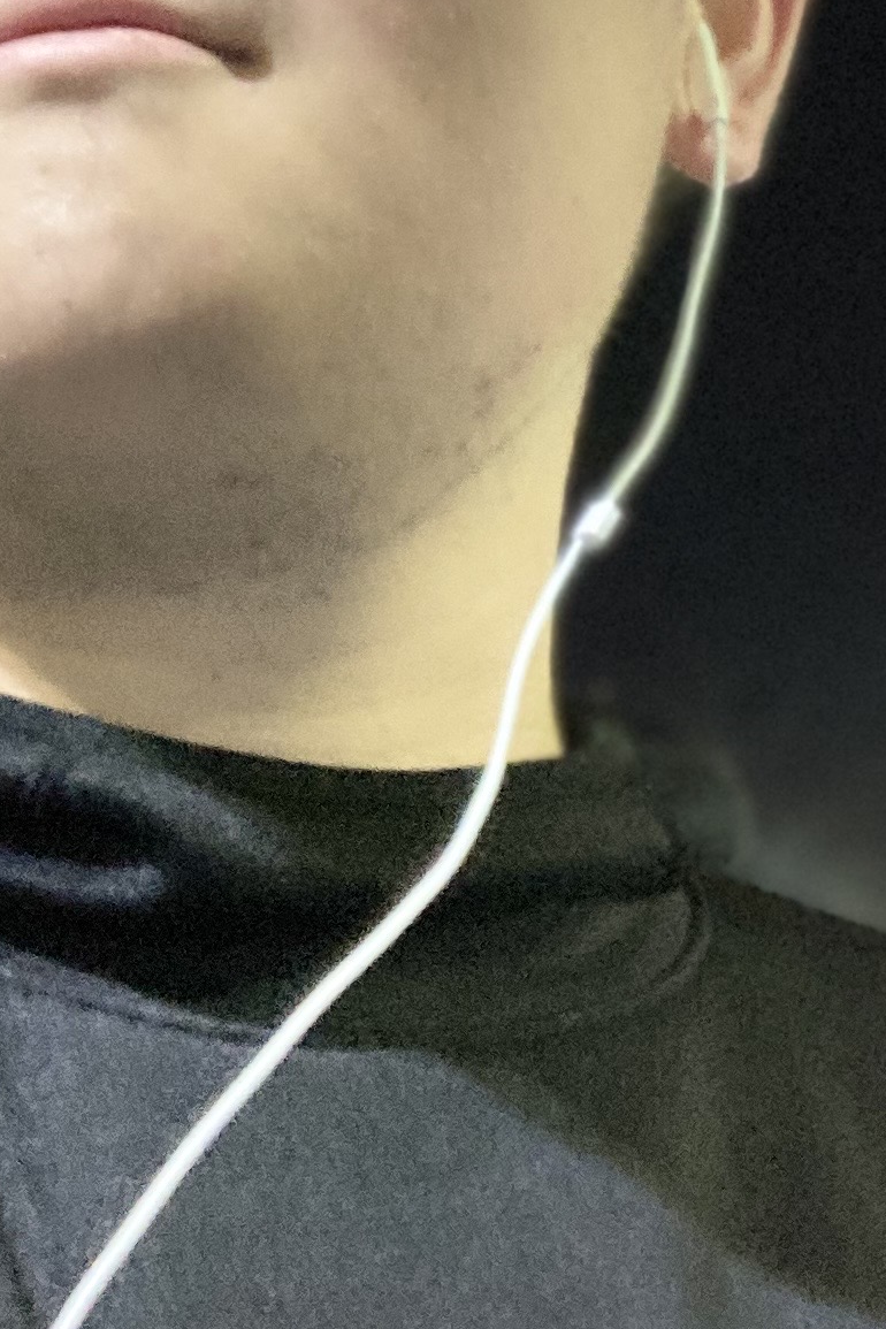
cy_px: -124
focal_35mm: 89
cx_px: 313
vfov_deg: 21.7
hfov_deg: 15.3
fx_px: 3285
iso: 320
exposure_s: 1/40
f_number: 2.2
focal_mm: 2.87
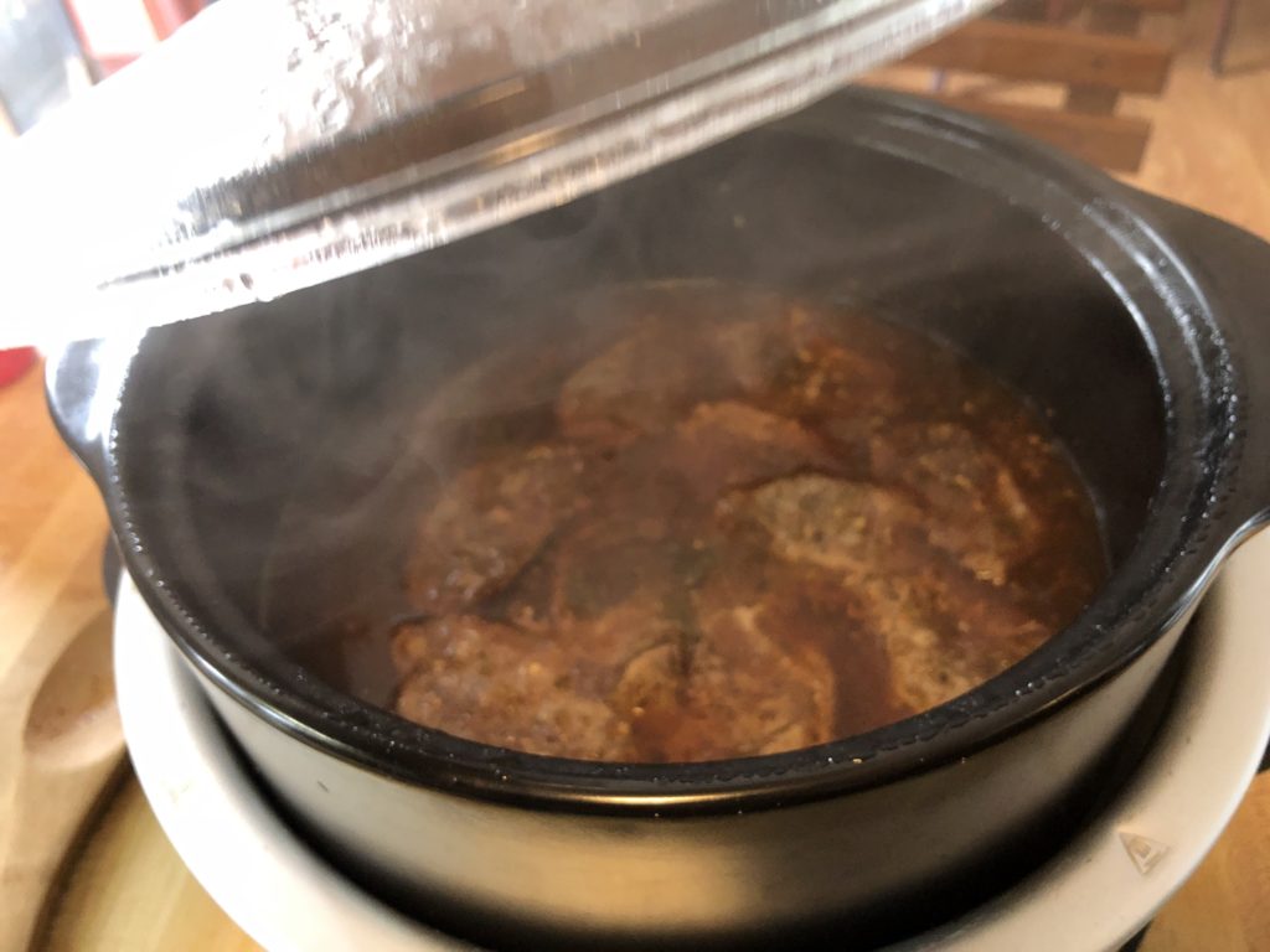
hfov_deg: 63.4
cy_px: 476
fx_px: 1027
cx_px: 635
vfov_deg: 49.7
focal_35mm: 28
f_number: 1.8
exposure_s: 1/13
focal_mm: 3.99
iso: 100
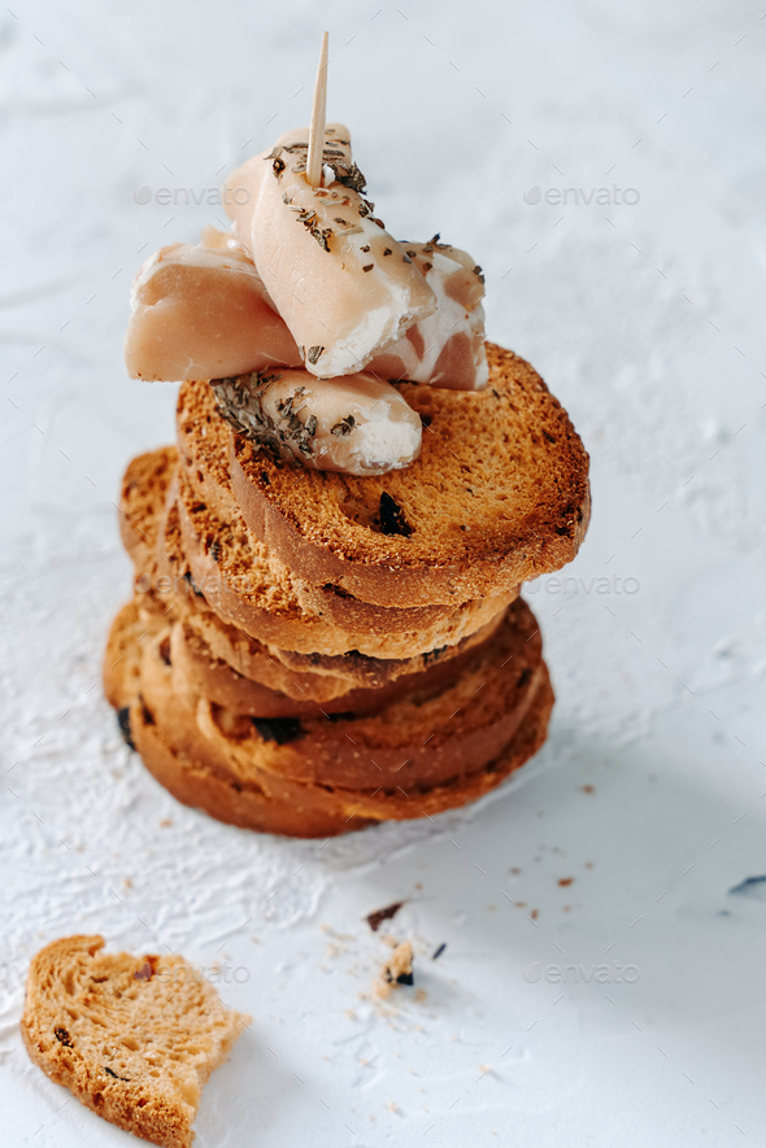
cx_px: 383
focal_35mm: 105
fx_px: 3351
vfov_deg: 19.5
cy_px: 574
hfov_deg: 13.0
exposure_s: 1/40
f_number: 7.1
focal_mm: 70
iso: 320
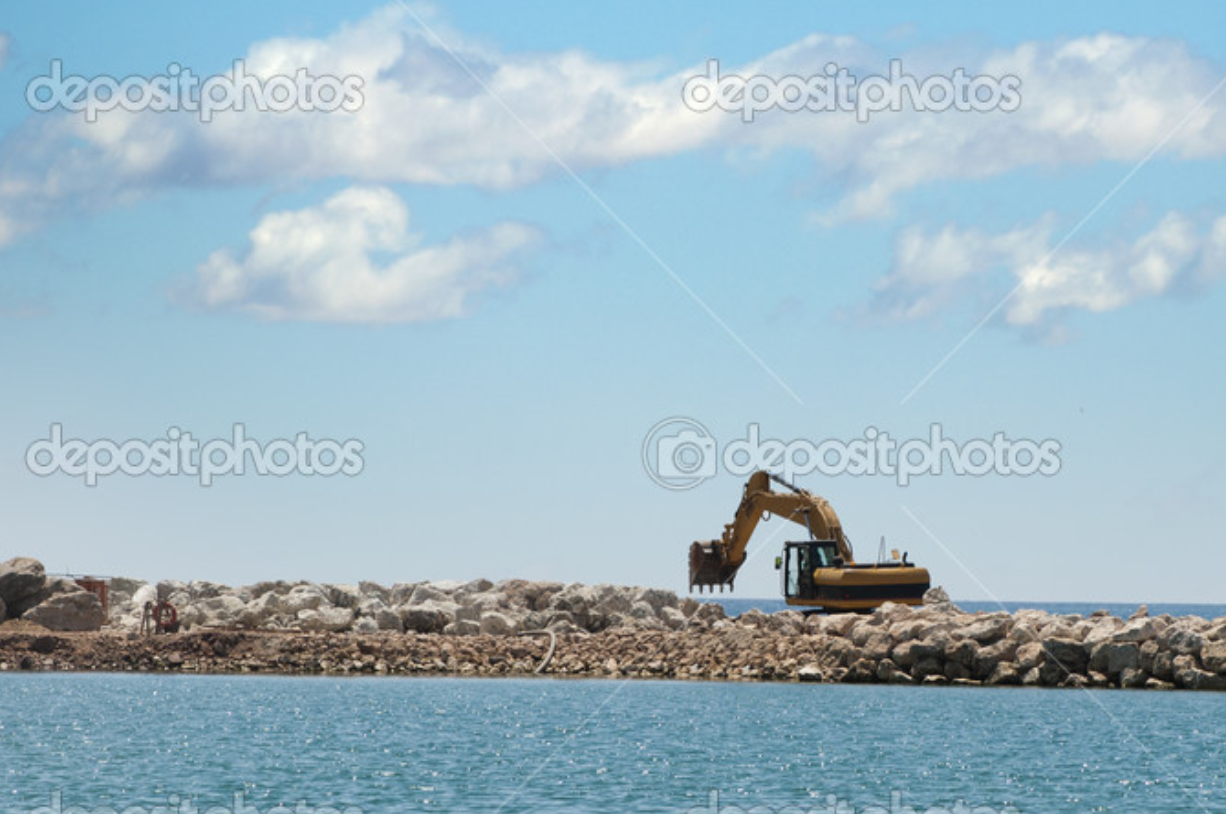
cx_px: 851
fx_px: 8189
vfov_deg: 5.7
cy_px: 455
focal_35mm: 241
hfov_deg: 8.6
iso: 100
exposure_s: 1/400
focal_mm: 105
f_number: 7.1
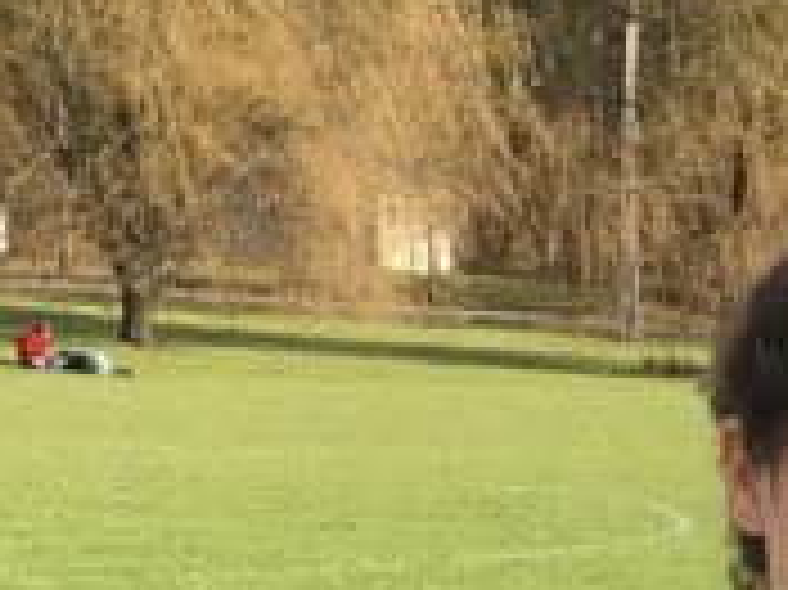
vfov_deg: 8.2
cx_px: 1581
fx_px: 3867
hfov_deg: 10.6
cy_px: 1239
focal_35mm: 170
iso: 25
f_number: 2.2
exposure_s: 1/625
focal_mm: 4.15
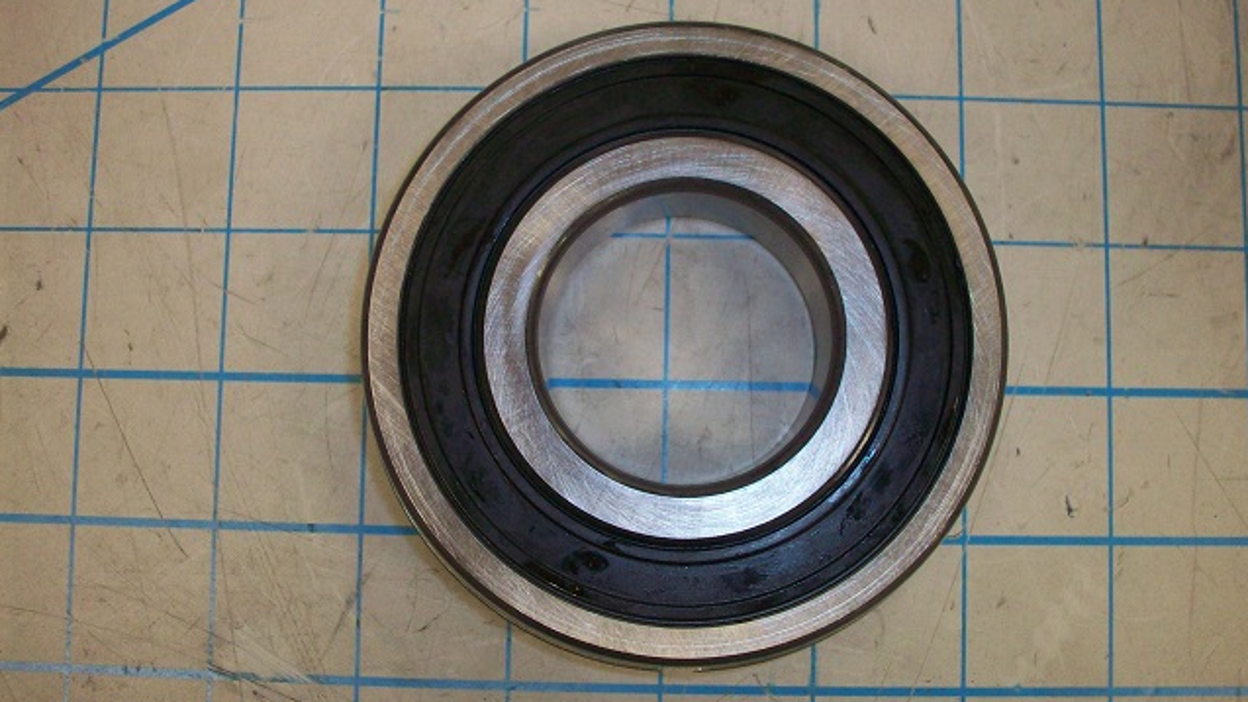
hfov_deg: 49.4
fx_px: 1356
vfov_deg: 29.0
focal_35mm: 41
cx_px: 631
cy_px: 333
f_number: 2.8
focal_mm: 6.2
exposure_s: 1/64
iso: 160
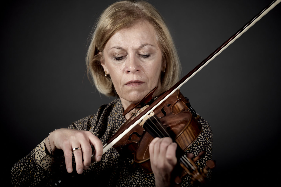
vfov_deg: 6.8
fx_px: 1577
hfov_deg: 10.2
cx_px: 140
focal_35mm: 202
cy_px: 94
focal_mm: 134.4
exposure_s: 1/250
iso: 200
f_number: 3.2
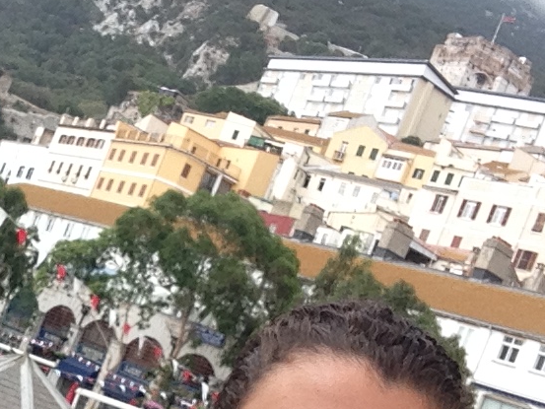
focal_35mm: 81
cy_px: 342
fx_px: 1276
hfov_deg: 23.5
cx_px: 51
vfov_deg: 18.0
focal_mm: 2.18
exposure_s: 1/165
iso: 32
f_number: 2.4
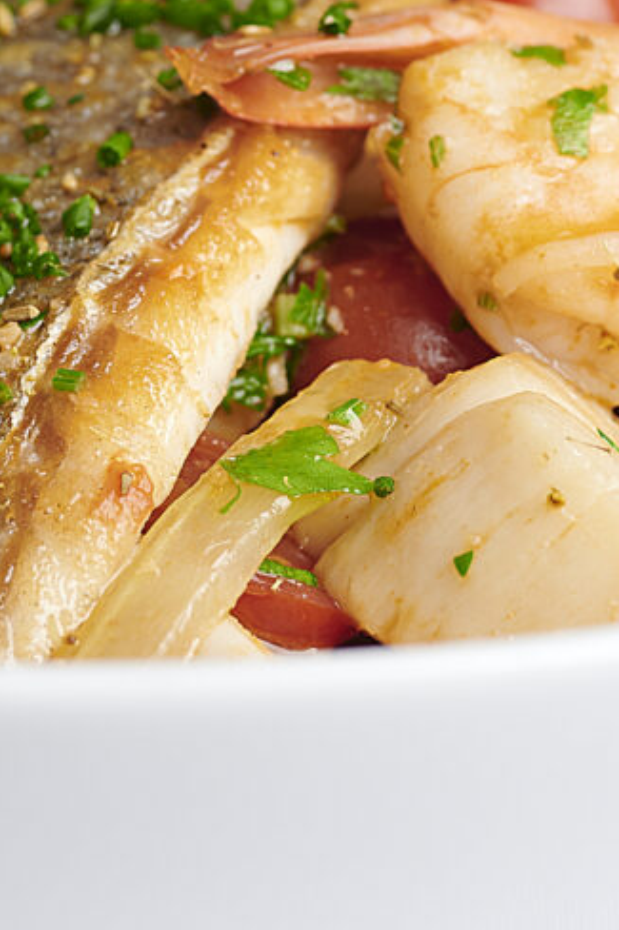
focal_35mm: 210
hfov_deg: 6.5
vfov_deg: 9.6
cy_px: -259
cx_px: 458
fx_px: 5420
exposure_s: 1/200
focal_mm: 50
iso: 100
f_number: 5
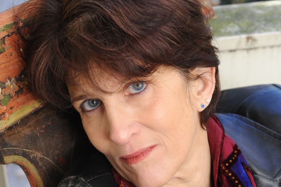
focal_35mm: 90
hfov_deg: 22.6
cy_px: 92
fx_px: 702
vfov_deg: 15.2
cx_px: 133
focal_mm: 70
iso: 1000
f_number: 9
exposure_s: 1/80
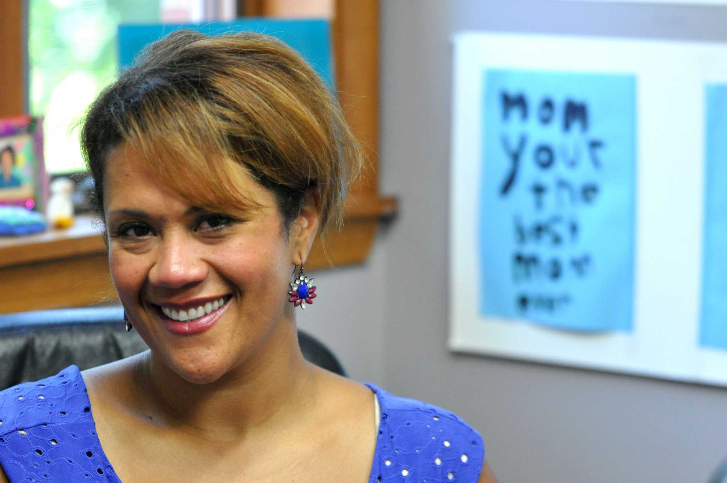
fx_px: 2420
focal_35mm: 120
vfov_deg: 11.4
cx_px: 364
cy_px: 242
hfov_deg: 17.1
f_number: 2.8
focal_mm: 80
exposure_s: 1/160
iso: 1600
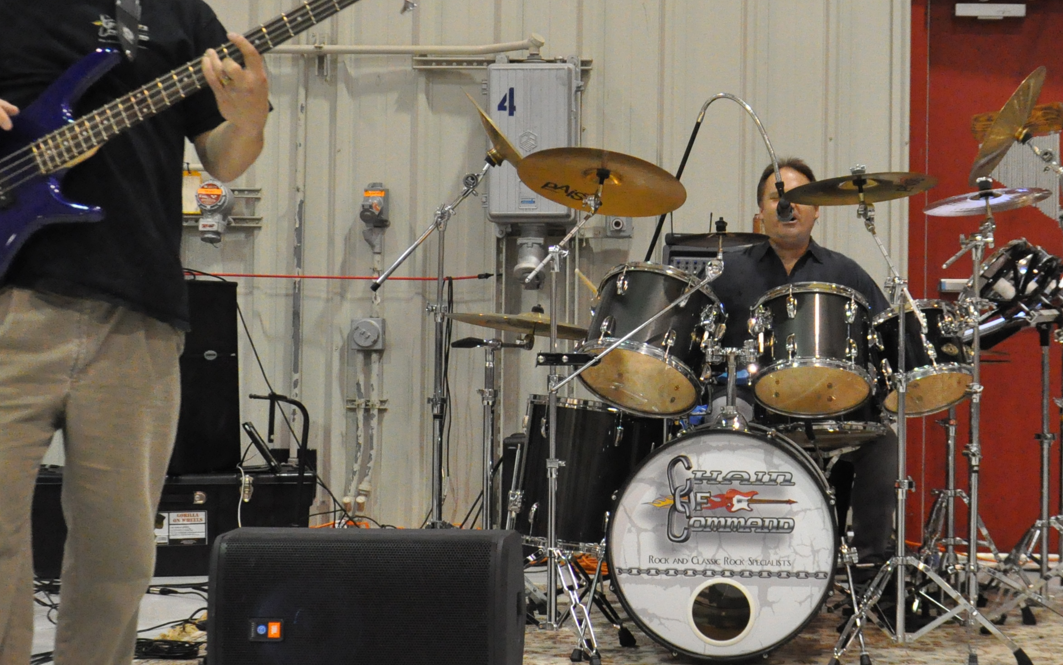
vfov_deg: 17.9
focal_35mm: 73
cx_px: 732
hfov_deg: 28.0
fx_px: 2115
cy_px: 307
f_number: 5
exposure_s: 1/100
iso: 3200
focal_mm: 26
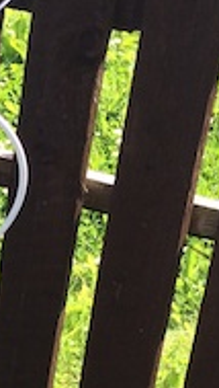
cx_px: -377
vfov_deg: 15.1
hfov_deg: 7.9
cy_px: 433
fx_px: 1418
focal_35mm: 138
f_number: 2.2
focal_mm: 4.12
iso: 32
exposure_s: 1/488
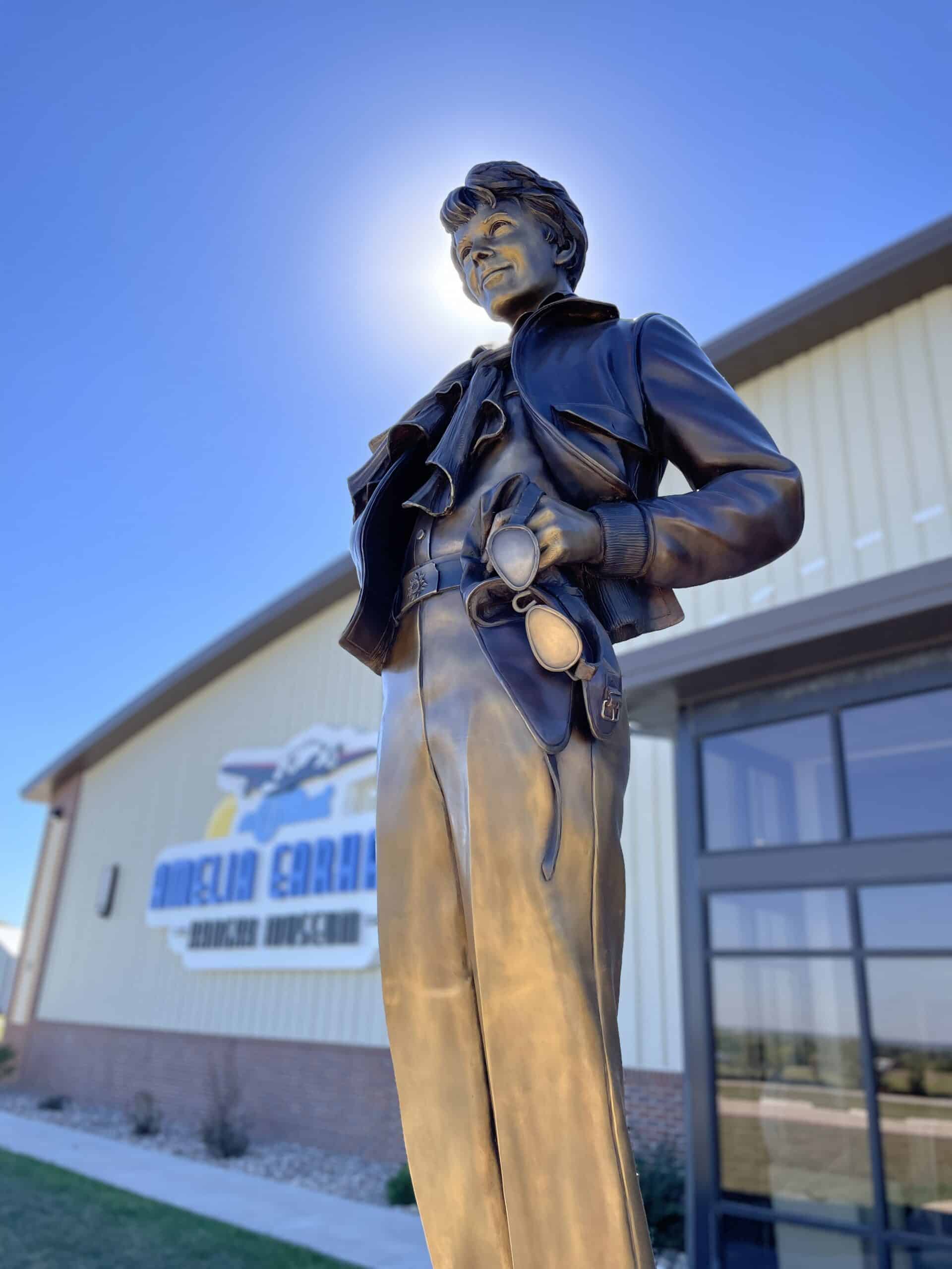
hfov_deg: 53.1
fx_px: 953
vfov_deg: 67.3
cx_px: 476
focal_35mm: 26
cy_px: 634
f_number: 1.6
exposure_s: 1/2959
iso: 50
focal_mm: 4.2
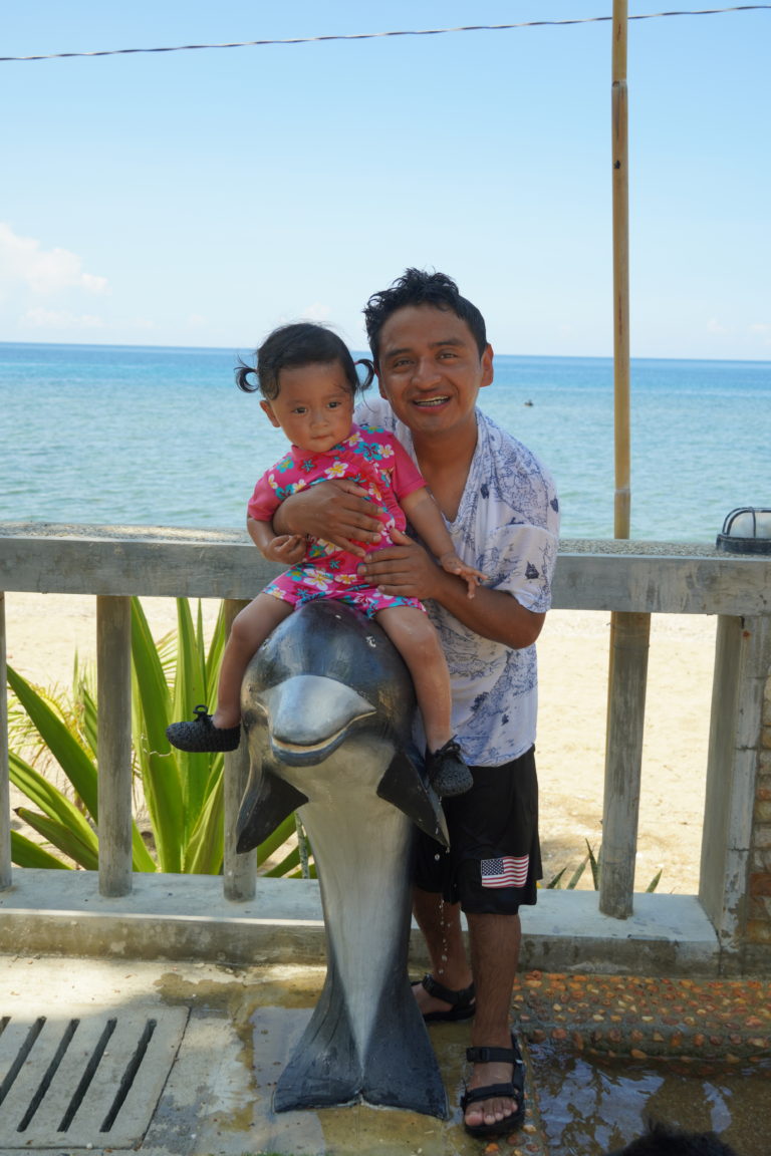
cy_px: 578
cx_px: 386
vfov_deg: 47.9
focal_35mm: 40
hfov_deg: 33.0
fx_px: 1301
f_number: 4.5
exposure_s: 1/320
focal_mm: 27
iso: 100
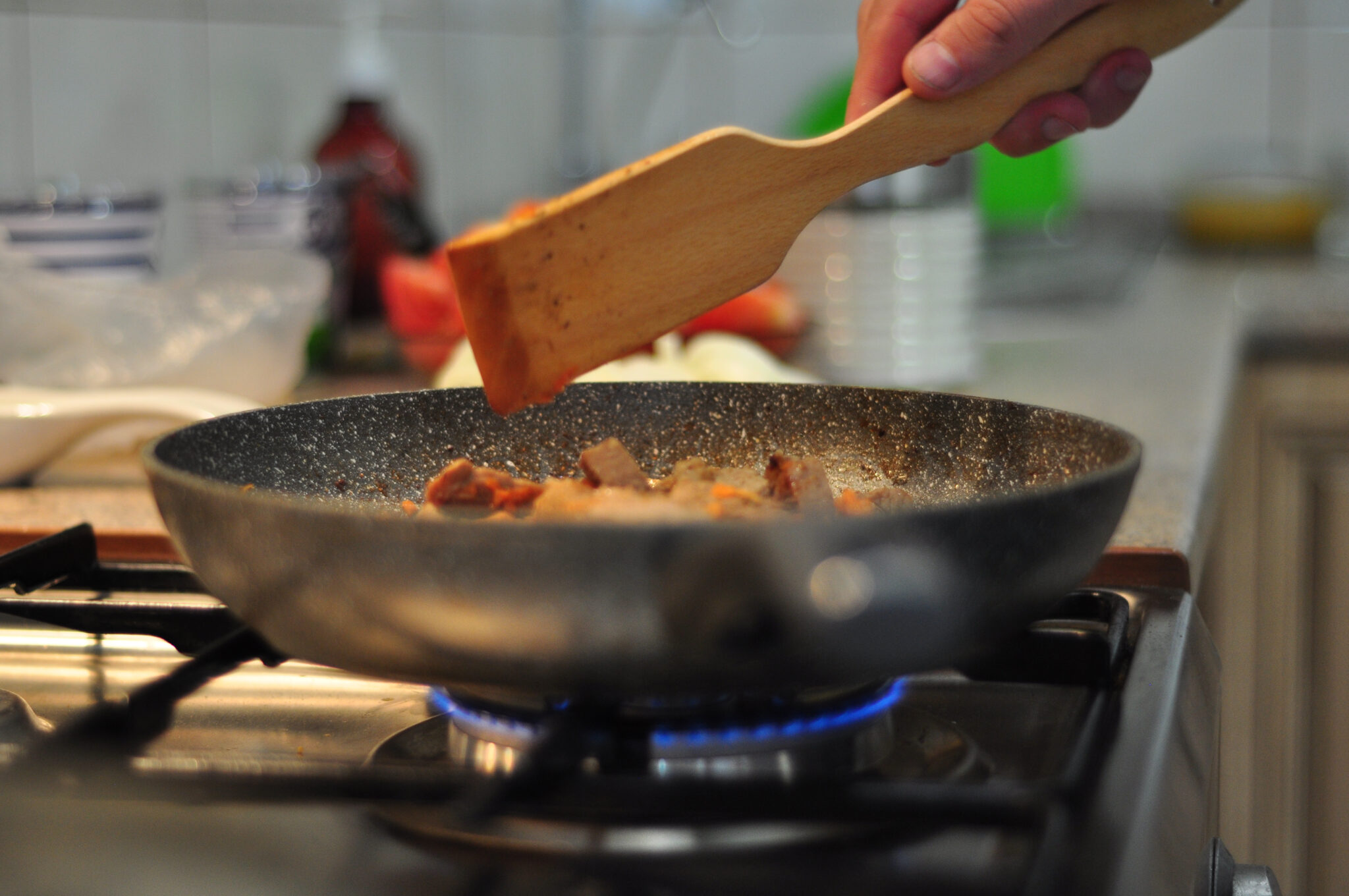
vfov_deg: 18.1
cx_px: 674
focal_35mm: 75
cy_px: 448
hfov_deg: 27.0
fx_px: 2807
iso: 500
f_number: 2
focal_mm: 50
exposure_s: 1/125
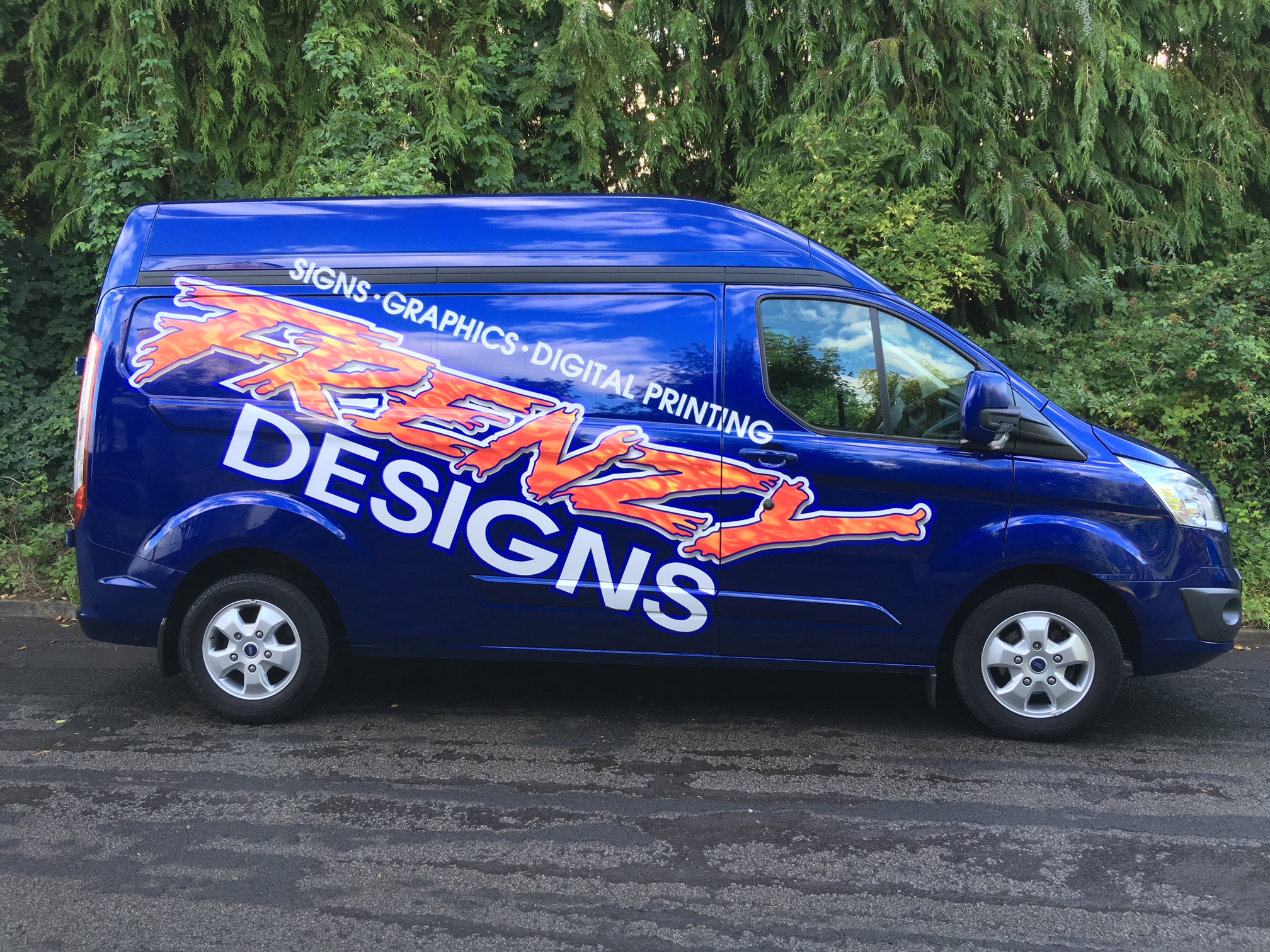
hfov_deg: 61.7
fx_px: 1064
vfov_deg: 48.2
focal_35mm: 29
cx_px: 635
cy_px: 476
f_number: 2.2
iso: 40
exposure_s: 1/100
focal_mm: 4.15
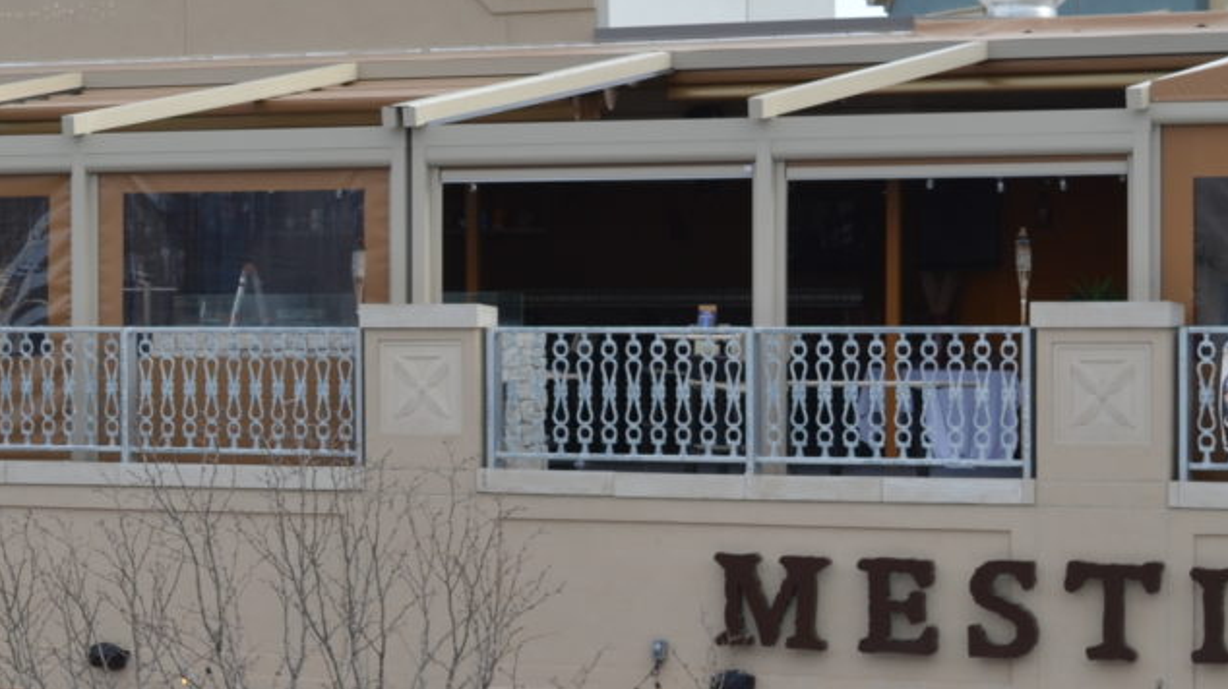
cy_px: 467
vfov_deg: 9.5
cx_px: -4
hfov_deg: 16.5
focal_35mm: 127
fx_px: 4134
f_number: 5.6
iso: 125
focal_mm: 32
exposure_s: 1/125
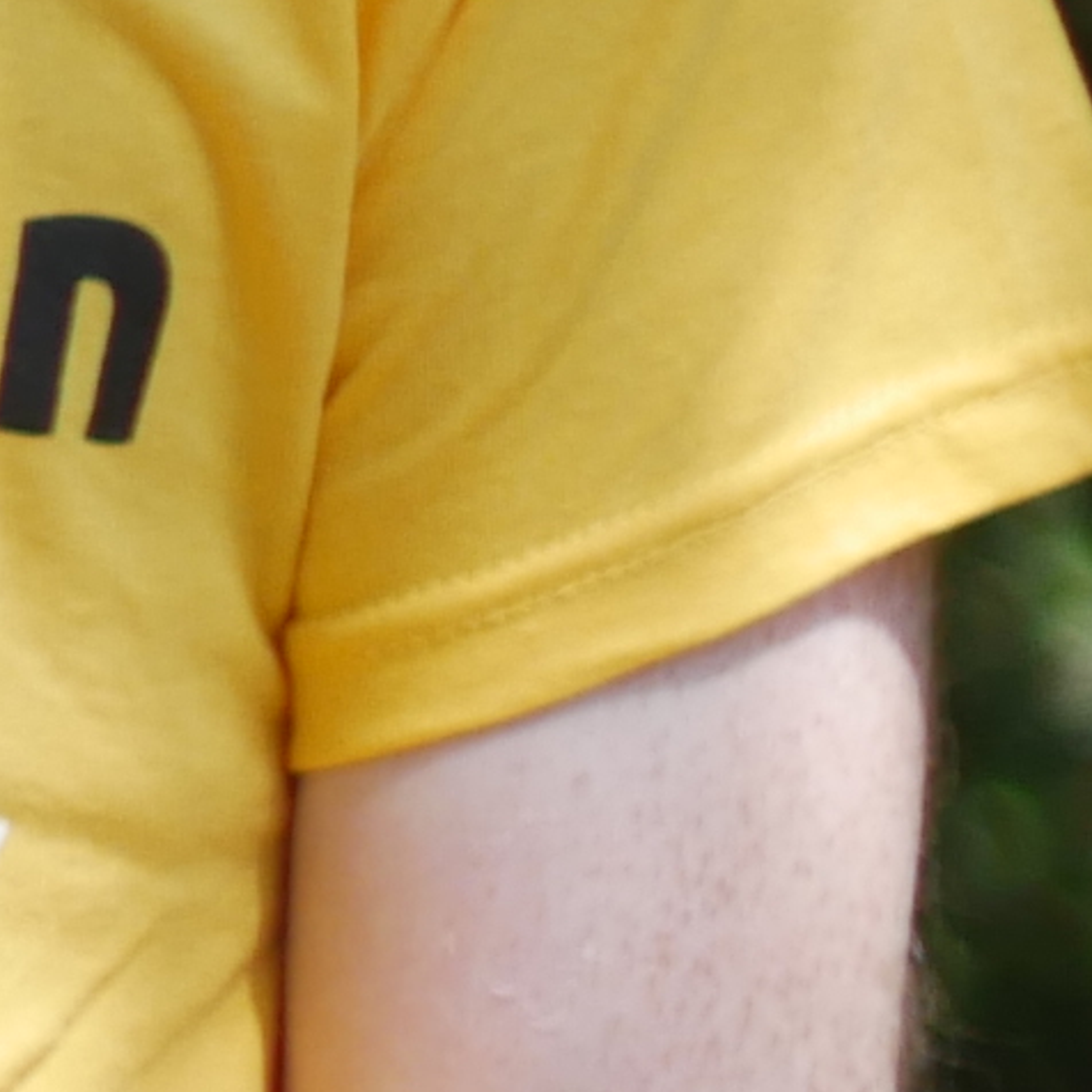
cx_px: -4038
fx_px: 27374
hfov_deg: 2.2
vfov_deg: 2.3
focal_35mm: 767
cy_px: -44
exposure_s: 1/4000
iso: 200
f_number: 1.8
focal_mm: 45
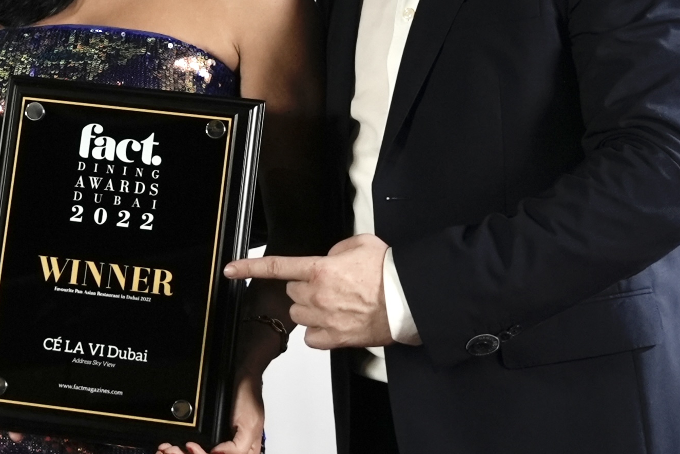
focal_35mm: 112
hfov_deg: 18.0
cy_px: -22
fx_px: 2117
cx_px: 71
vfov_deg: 12.1
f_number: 4
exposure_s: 1/320
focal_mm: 38
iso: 2500
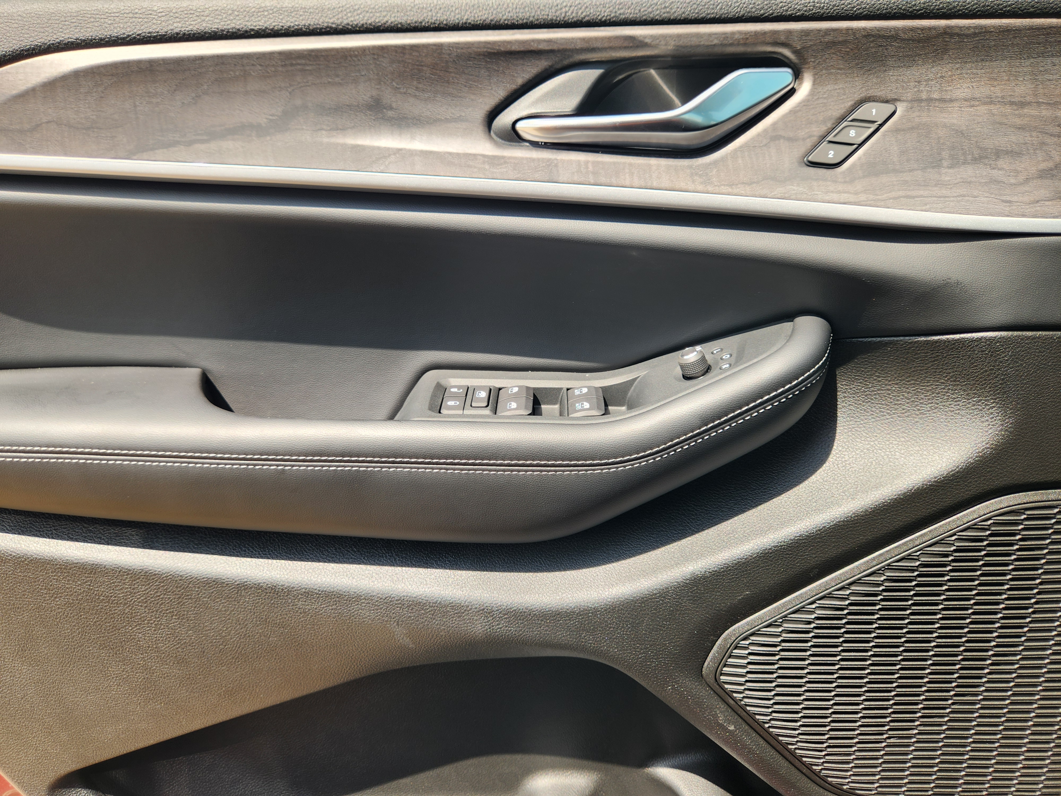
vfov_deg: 58.9
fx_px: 705
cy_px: 398
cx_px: 530
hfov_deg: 73.9
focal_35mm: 23
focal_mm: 5.4
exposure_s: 1/336
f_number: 1.8
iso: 20
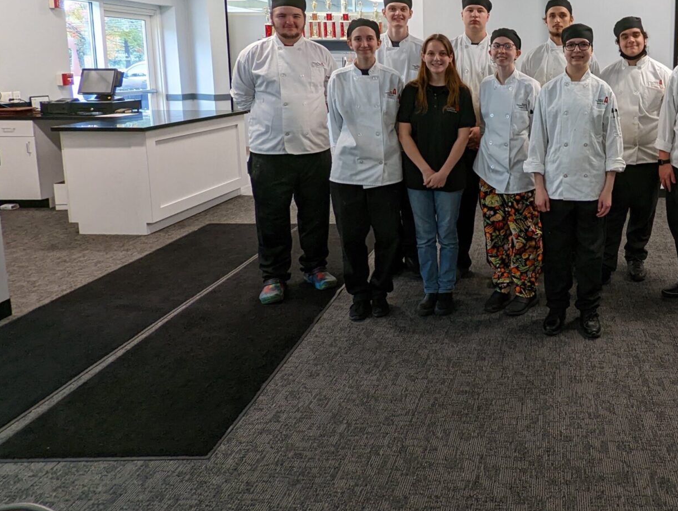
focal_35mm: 27
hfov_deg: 60.4
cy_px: 121
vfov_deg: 49.2
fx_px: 530
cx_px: 534
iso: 204
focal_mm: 2.35
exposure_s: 1/60
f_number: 2.2
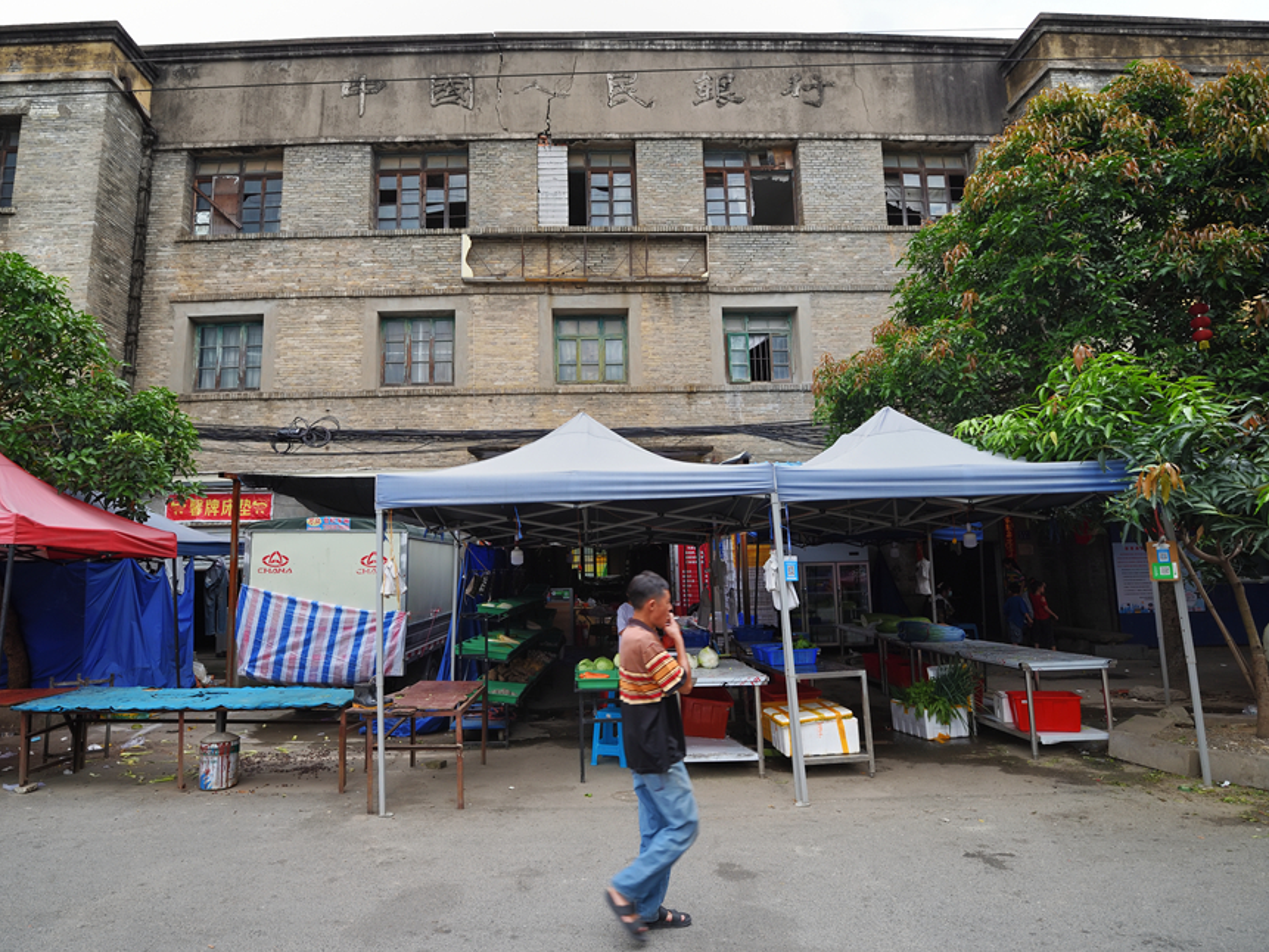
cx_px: 606
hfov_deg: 84.6
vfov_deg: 68.7
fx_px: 697
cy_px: 476
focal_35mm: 19
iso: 400
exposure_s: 1/100
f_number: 8
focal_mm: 17
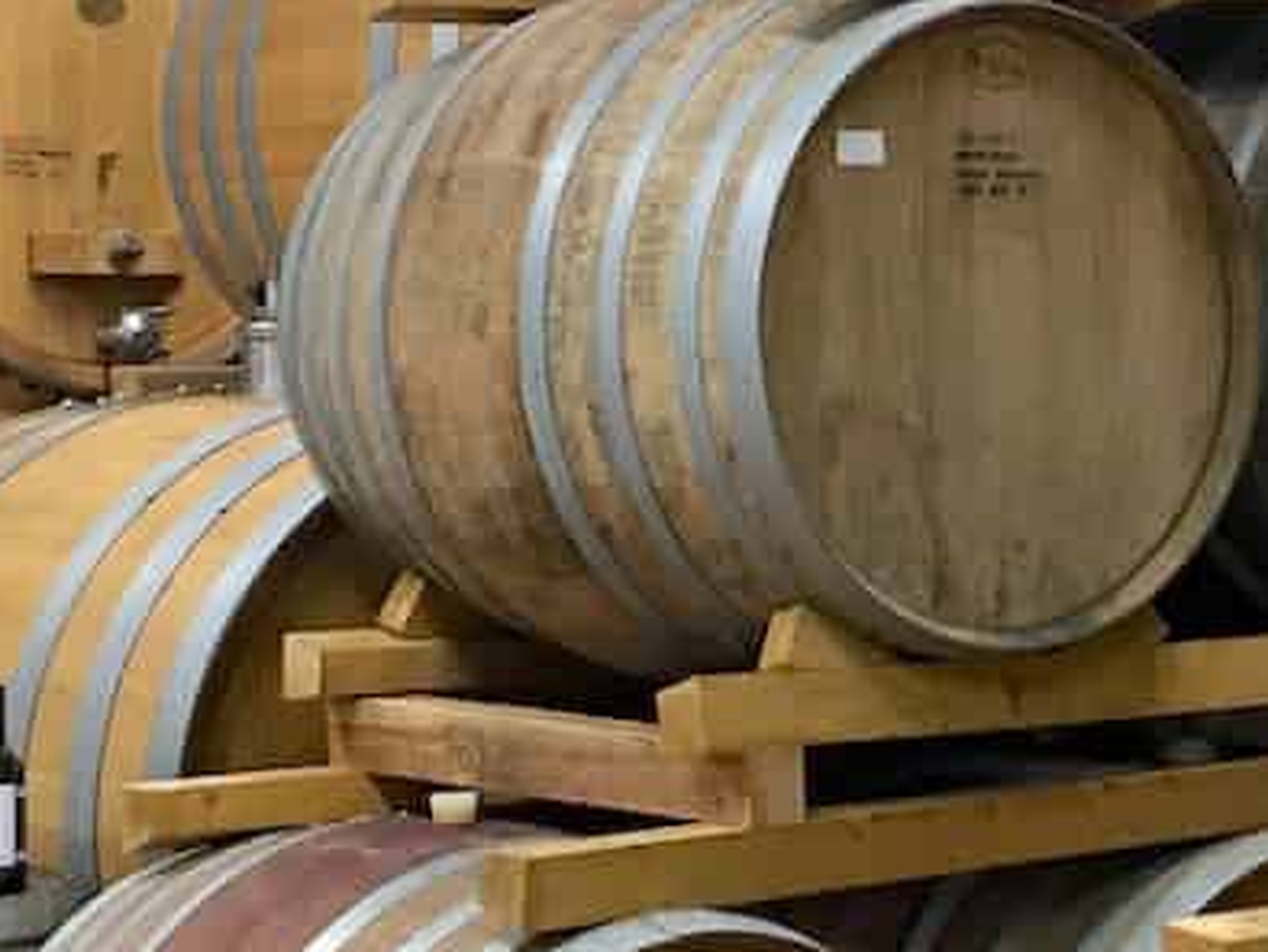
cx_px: 1207
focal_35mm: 118
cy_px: 591
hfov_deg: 16.4
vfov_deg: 12.6
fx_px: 4324
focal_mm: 4.2
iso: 200
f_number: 2.2
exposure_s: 1/33
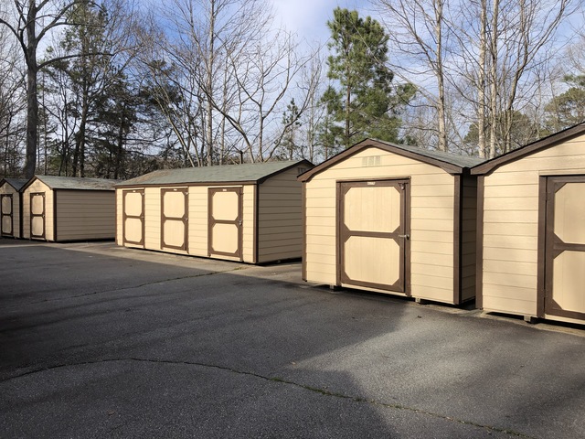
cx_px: 292
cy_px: 220
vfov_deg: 49.7
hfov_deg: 63.4
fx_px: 473
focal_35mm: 28
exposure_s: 1/1946
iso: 20
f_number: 1.8
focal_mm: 3.99
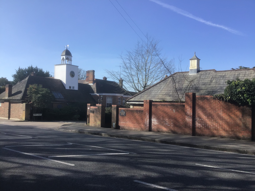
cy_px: 96
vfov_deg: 45.4
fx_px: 228
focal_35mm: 31
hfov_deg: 58.4
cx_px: 128
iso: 25
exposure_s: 1/776
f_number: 2.4
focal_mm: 3.3
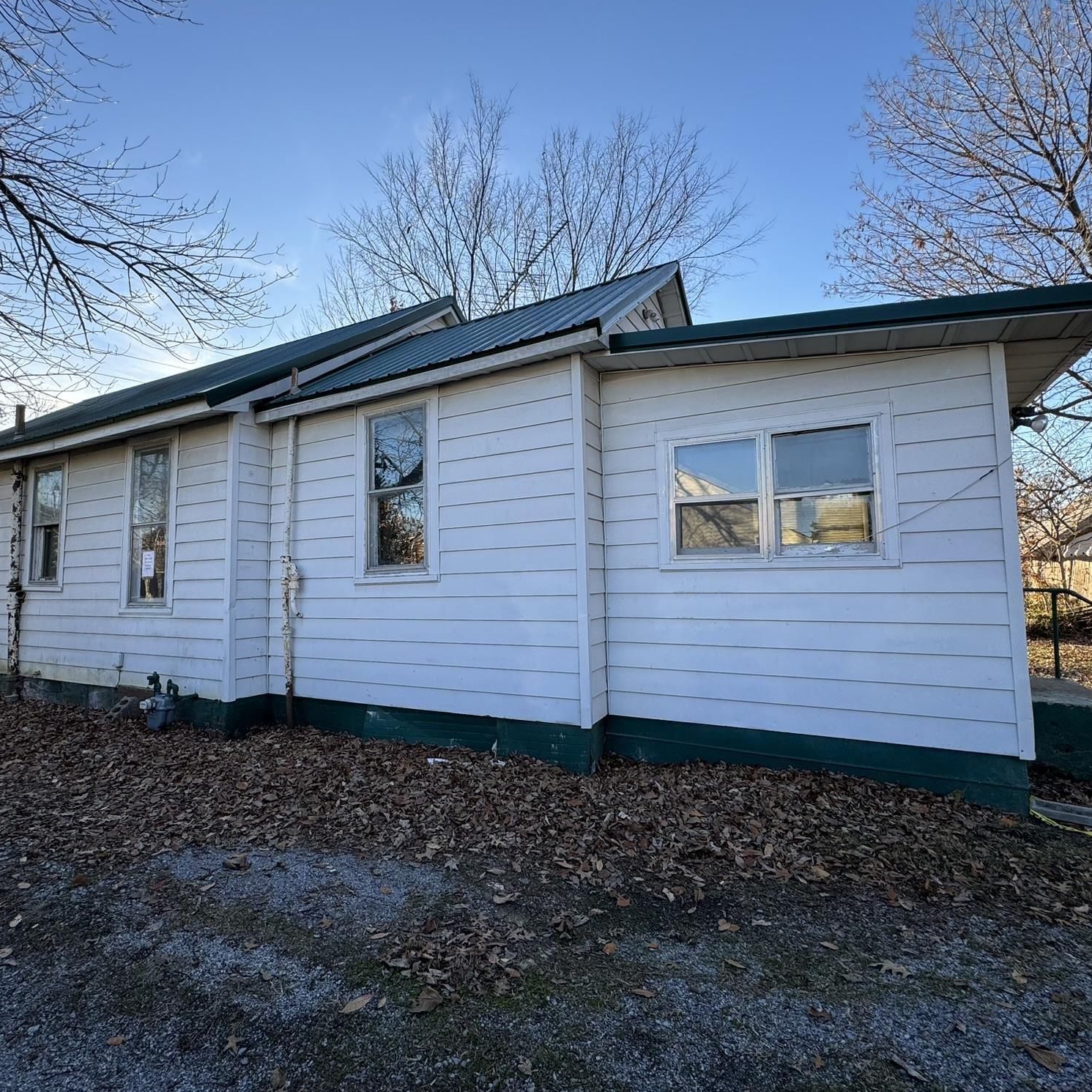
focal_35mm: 17
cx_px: 508
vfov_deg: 84.0
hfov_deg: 83.8
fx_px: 607
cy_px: 533
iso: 40
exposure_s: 1/318
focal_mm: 2.22
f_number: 2.2
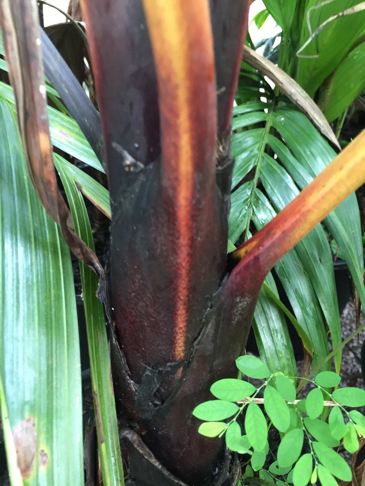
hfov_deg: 48.2
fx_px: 408
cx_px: 182
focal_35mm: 29
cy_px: 243
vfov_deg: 61.7
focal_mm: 4.15
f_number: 2.2
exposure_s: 1/4
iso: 80
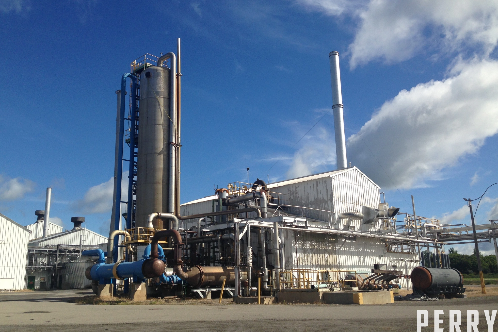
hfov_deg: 54.4
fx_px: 484
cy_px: 152
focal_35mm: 35
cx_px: 245
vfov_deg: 37.8
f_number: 2.4
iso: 50
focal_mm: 4.12
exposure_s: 1/2463
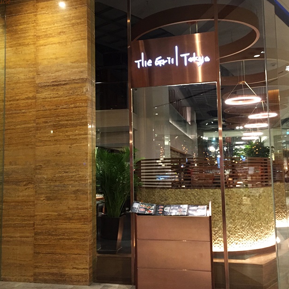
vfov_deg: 43.8
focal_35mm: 38
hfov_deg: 43.8
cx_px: 130
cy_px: 136
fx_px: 359
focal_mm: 4.15
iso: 250
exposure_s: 1/20
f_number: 2.2
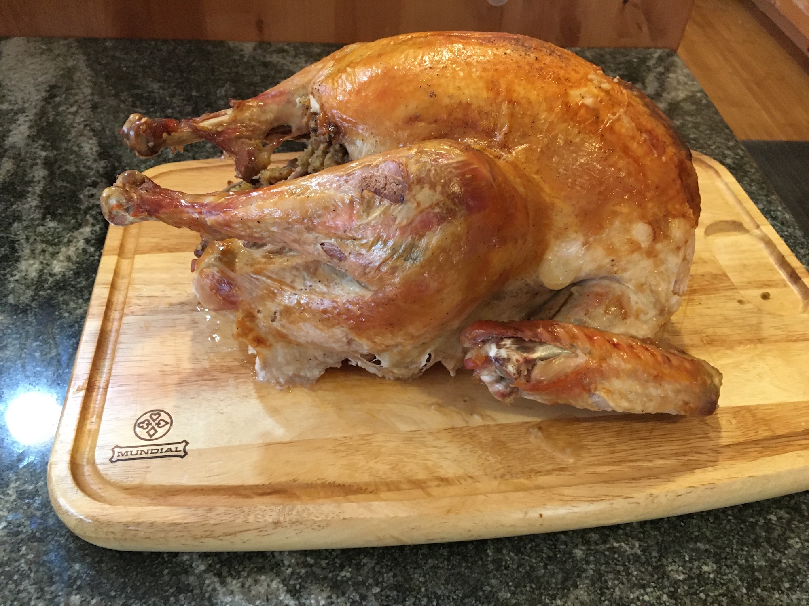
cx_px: 404
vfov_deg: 48.2
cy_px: 303
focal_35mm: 29
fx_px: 678
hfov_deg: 61.7
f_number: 2.2
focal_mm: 4.15
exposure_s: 1/30
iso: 200
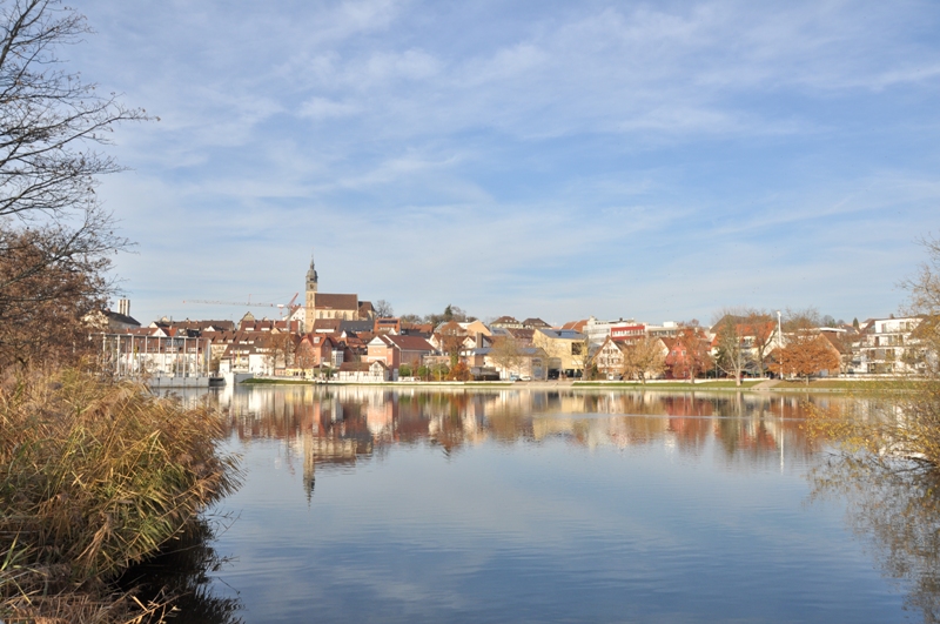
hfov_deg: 67.5
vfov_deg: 47.8
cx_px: 470
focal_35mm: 27
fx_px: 704
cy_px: 312
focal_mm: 18
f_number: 9
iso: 200
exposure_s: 1/320
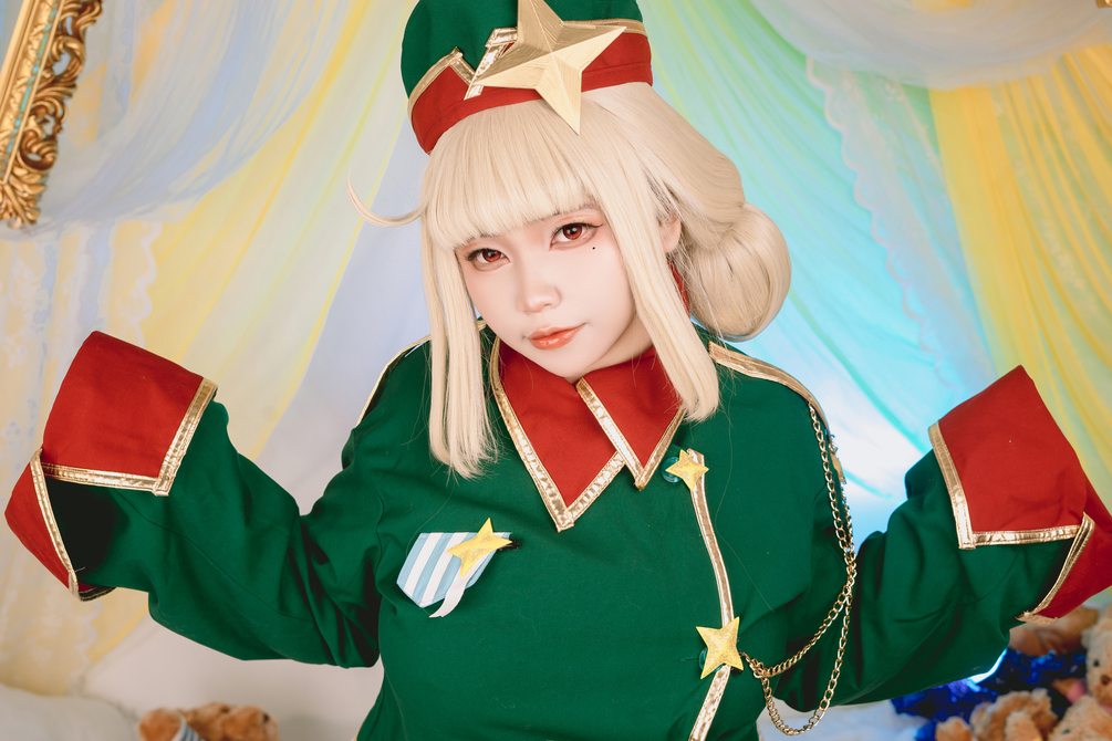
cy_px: 370
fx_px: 1544
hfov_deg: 39.6
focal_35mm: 50
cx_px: 556
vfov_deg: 27.0
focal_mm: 50
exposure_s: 1/60
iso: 100
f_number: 5.6
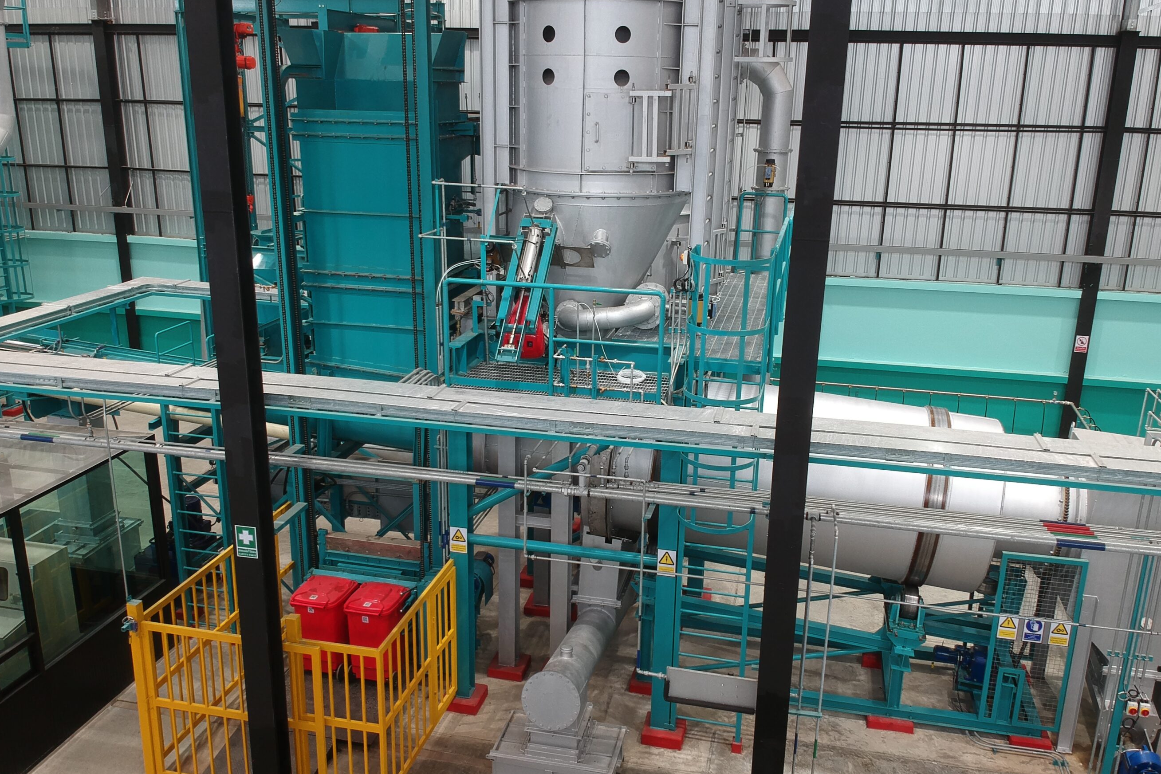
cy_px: 397
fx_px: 1000
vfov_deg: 42.3
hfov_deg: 60.3
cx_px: 589
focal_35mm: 31
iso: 135
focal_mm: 4.49
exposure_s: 1/30
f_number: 2.6
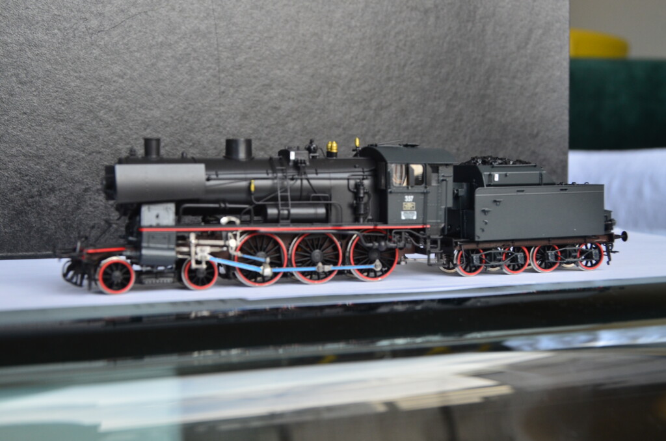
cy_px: 220
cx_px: 333
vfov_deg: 24.9
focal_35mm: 54
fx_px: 997
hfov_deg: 36.9
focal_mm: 36
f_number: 8
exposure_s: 1/60
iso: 560
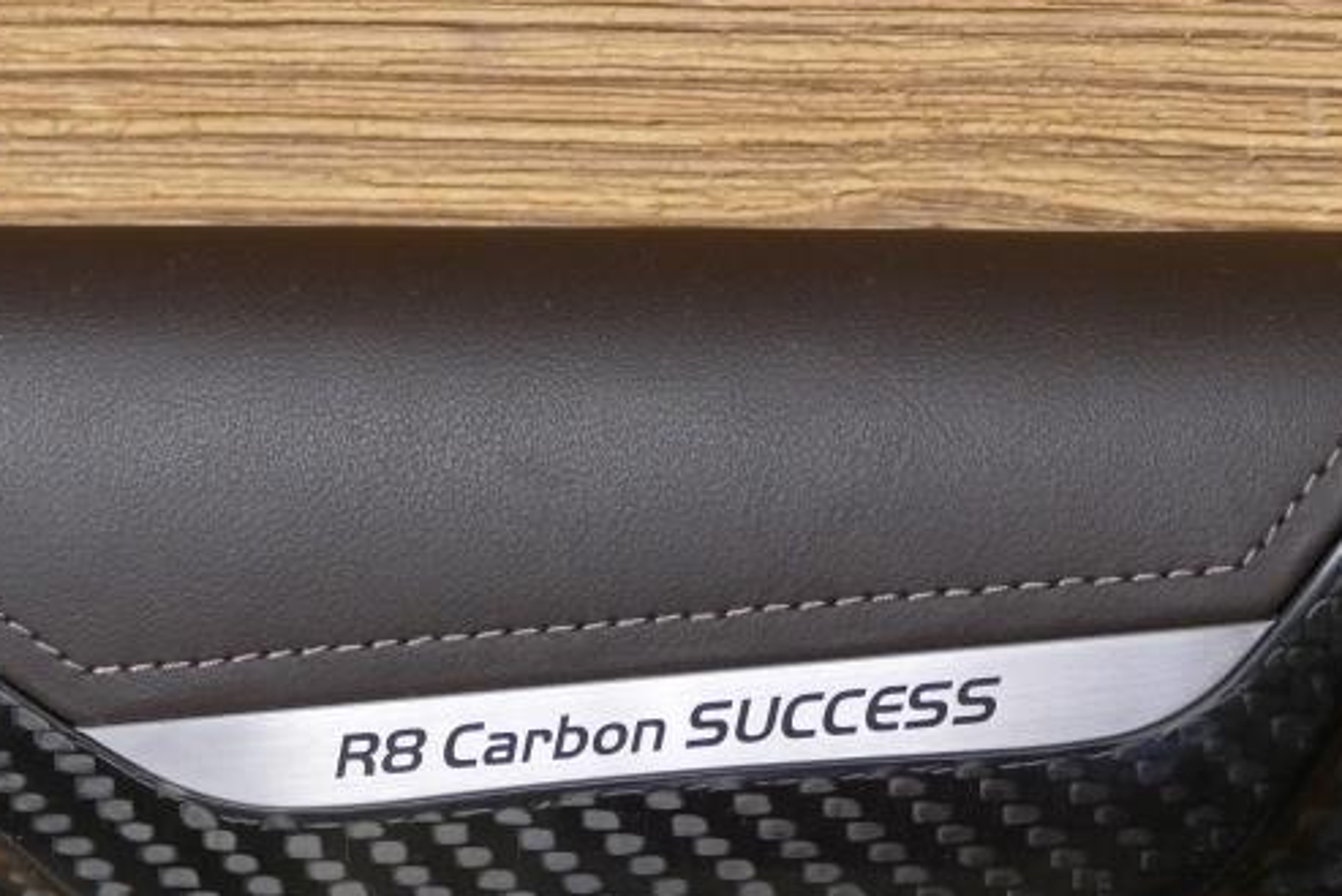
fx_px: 3095
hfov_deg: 24.5
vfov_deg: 16.4
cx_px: 659
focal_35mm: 83
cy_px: 633
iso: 1000
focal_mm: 14.5
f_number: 3.1
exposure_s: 1/80
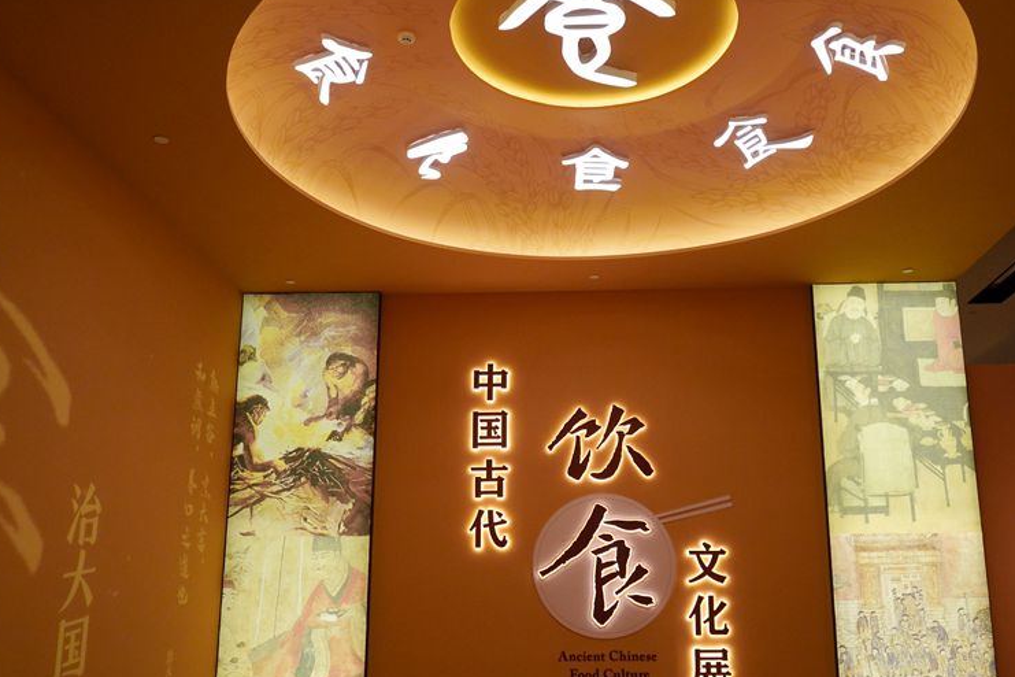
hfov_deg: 55.7
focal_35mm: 34
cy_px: 393
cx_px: 552
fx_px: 959
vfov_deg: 38.8
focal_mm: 28
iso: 4000
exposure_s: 1/160
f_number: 3.5
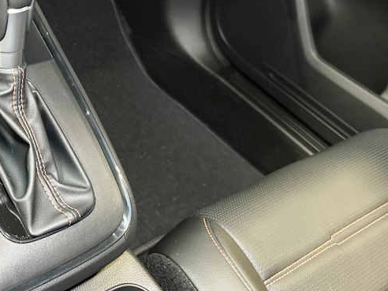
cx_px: 47
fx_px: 560
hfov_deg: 36.1
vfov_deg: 28.8
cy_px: 83
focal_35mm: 50
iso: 800
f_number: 1.78
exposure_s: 1/30
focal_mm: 6.86
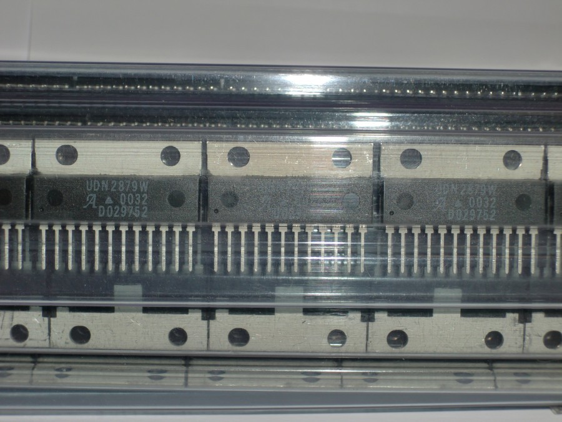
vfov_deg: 24.0
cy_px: 211
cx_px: 281
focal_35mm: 61
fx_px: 990
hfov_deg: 31.7
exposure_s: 1/50
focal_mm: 11.2
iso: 64
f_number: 10.6
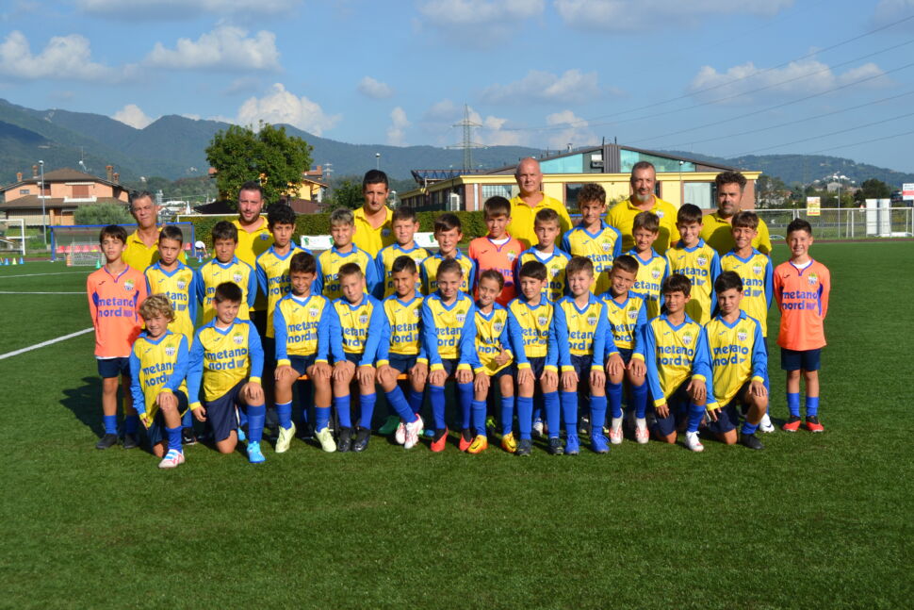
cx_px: 457
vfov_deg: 29.0
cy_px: 305
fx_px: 1181
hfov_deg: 42.3
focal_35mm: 46
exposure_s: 1/250
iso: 100
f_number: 8
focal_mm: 31
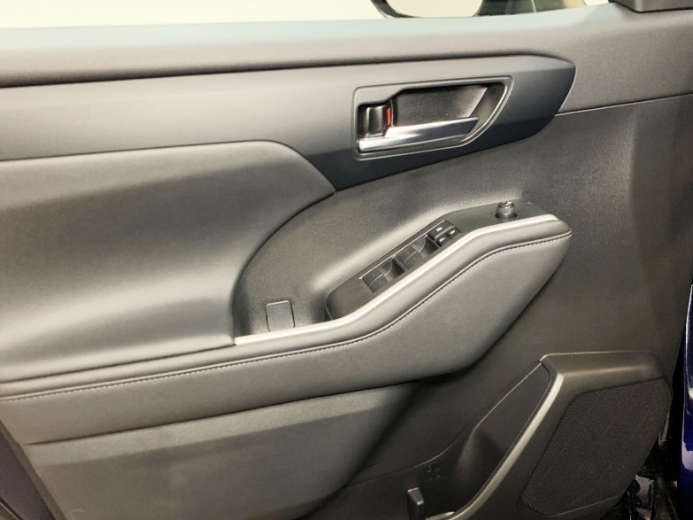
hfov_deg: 53.9
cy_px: 308
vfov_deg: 41.6
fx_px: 681
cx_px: 368
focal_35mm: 34
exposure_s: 1/30
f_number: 1.8
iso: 640
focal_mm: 4.25
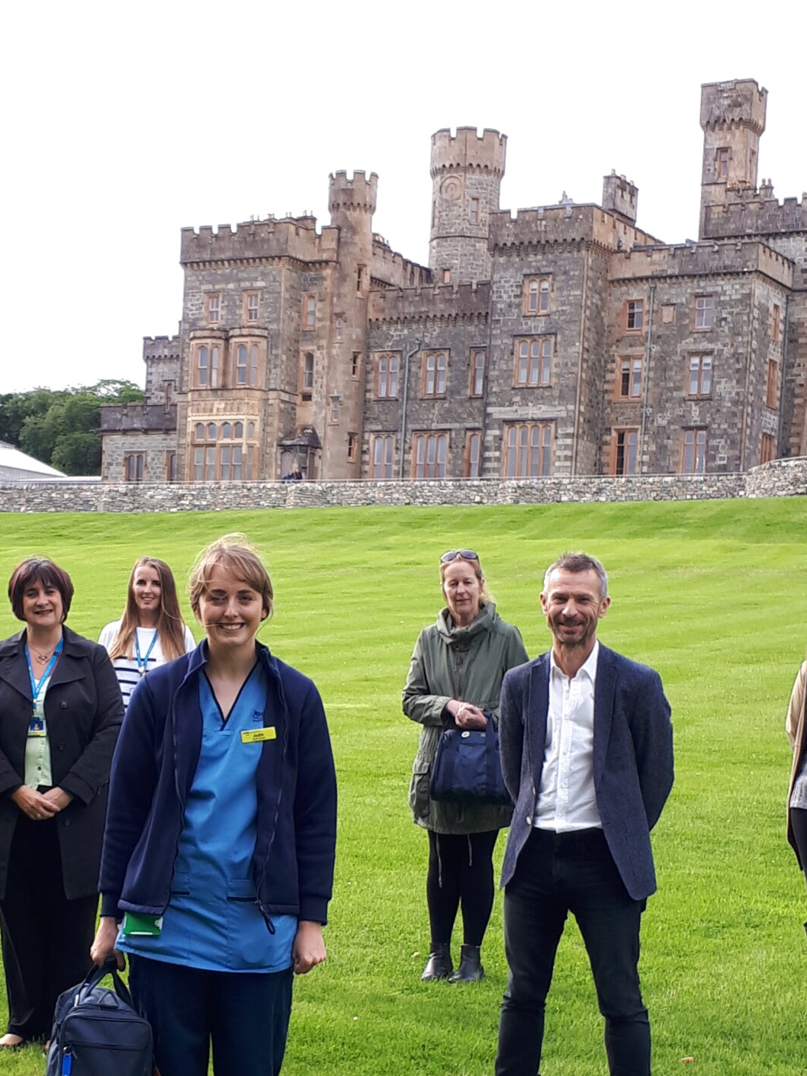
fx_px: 1523
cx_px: 249
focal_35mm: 49
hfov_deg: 29.4
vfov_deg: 37.8
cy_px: 830
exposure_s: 1/241
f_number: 1.9
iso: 40
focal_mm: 3.6
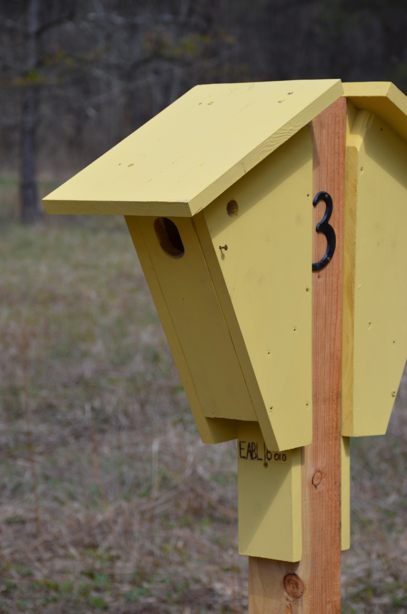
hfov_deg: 11.4
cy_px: 307
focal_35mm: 120
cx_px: 204
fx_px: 2044
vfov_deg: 17.1
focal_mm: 80
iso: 100
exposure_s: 1/250
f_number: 8
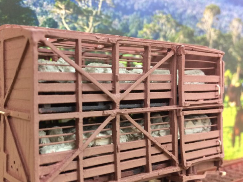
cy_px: 104
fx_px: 288
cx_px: 81
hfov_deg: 45.1
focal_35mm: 41
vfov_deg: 35.1
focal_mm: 4.15
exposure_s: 1/33
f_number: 2.2
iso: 160
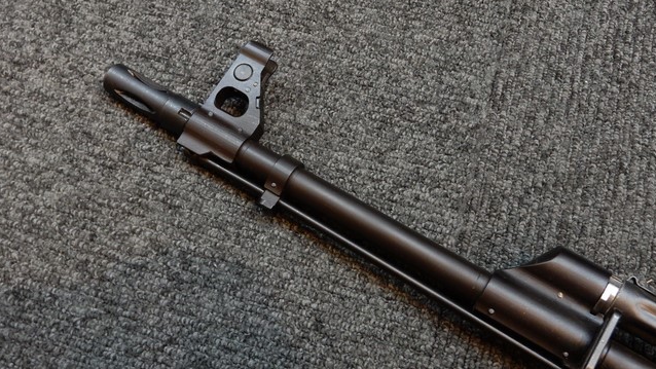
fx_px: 696
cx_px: 328
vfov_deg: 29.7
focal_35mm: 40
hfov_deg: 50.5
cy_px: 193
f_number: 4
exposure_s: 1/10
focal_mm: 6.4
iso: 400
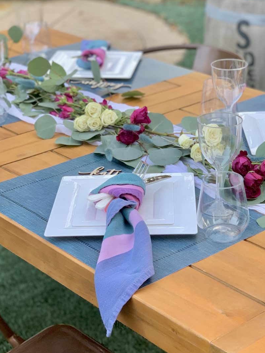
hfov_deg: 19.6
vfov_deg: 26.0
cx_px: 185
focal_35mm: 75
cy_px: 177
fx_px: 766
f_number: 2.4
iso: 100
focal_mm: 6
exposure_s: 1/120
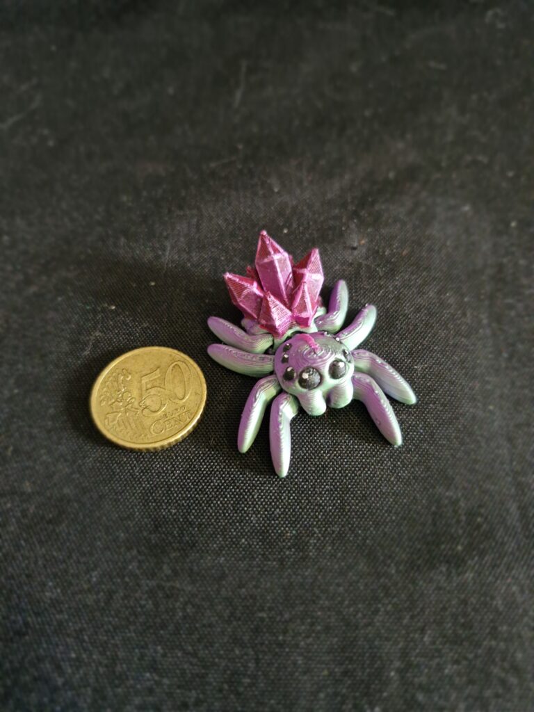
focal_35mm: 23
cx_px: 267
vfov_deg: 73.9
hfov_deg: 58.9
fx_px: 473
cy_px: 356
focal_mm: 5.54
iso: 800
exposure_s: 1/25
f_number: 1.8
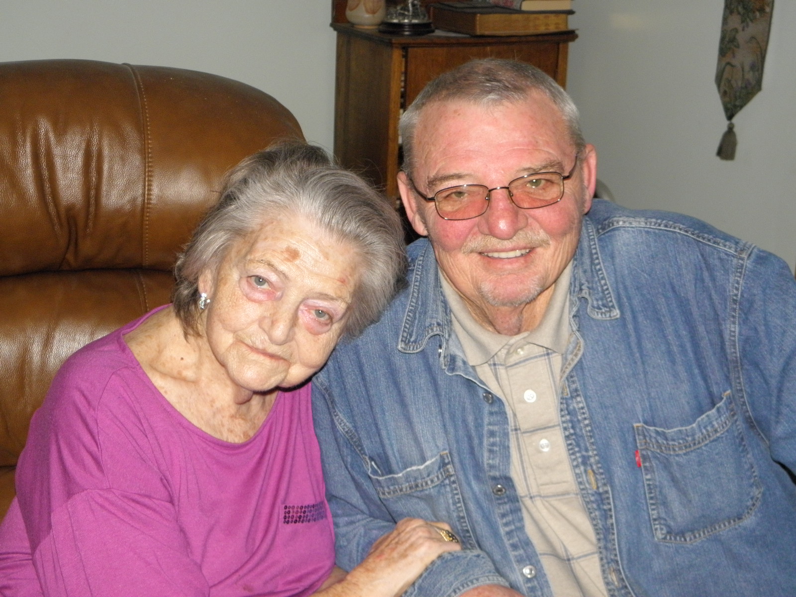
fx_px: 1357
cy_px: 298
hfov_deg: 32.7
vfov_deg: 24.8
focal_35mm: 59
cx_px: 398
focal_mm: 10.6
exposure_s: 1/125
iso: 250
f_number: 4.1
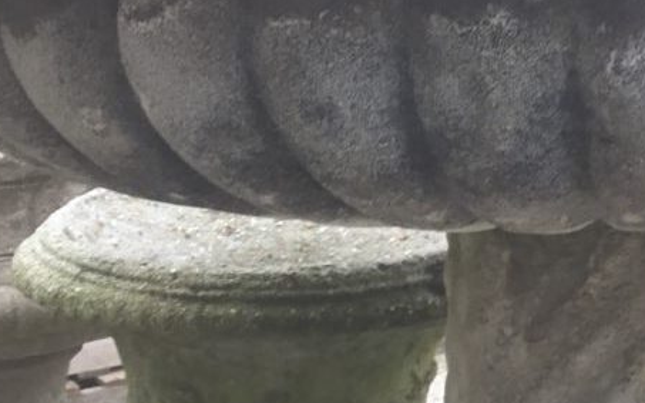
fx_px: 1529
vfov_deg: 15.0
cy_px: 177
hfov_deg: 22.8
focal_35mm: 87
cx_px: 652
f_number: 2.4
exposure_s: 1/50
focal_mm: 3.3
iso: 25
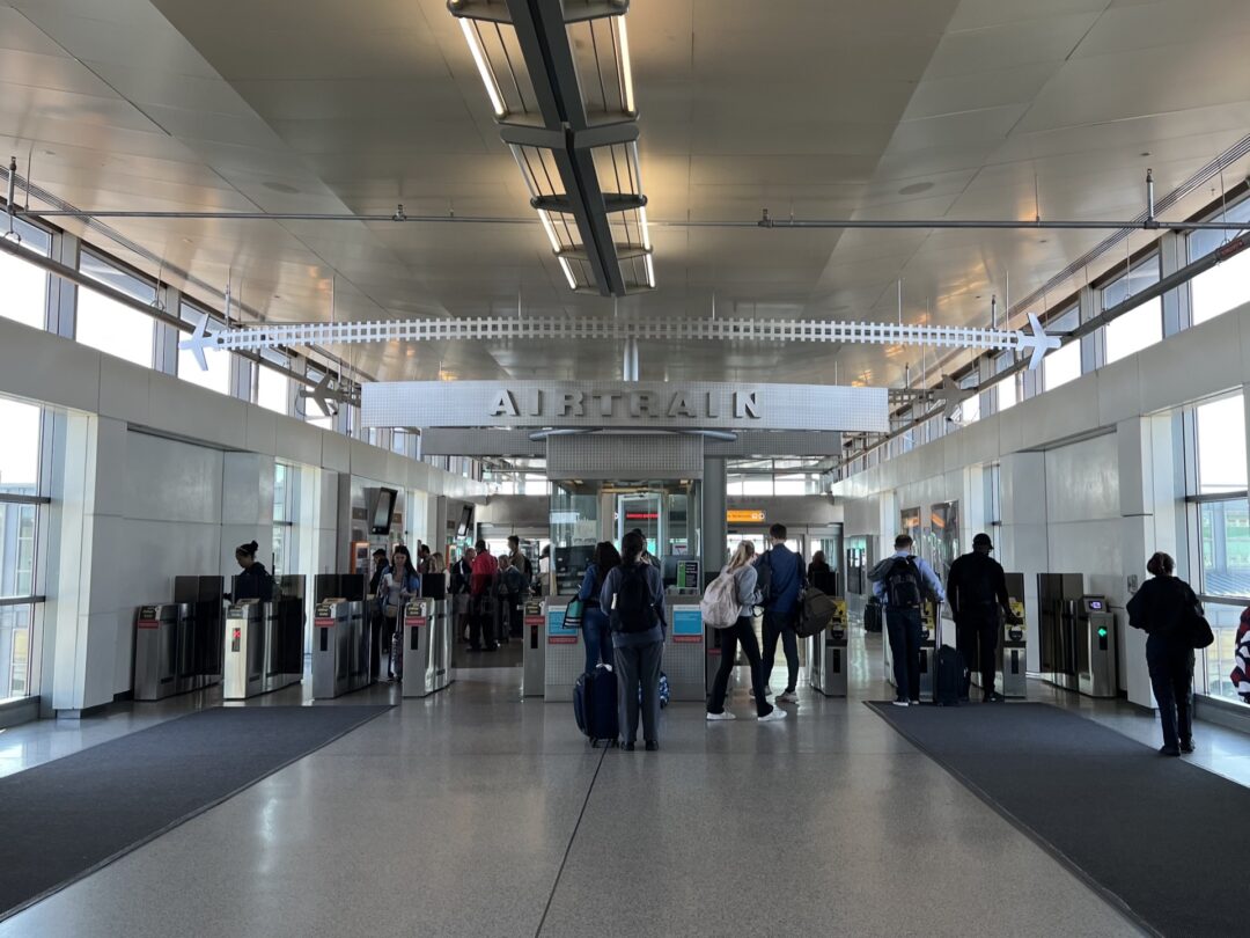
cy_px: 469
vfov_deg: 53.1
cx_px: 625
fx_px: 939
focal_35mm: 26
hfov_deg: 67.3
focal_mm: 5.7
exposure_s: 1/201
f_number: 1.5
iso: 40
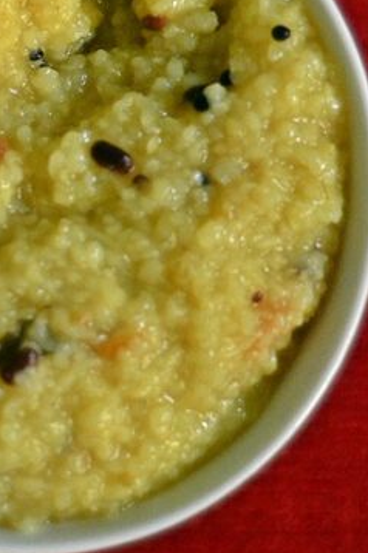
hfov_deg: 7.9
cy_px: 58
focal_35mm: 173
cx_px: 3
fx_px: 2658
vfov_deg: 11.8
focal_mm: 50
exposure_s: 1/60
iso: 2000
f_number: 1.8
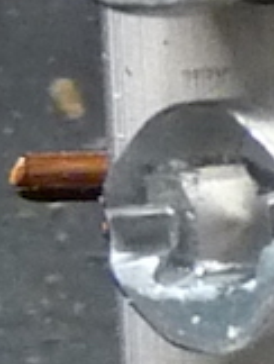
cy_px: 402
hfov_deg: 4.1
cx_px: 750
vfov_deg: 5.6
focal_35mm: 355
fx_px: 3737
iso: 320
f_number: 2.8
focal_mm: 4.8
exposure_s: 1/30
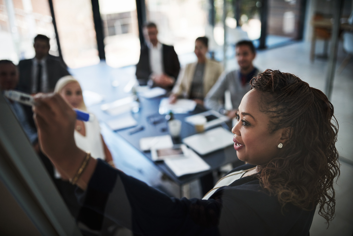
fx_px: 343
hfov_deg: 54.4
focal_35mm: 35
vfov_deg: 37.9
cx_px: 176
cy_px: 118
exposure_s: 1/640
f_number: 1.8
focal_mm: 35
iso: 500
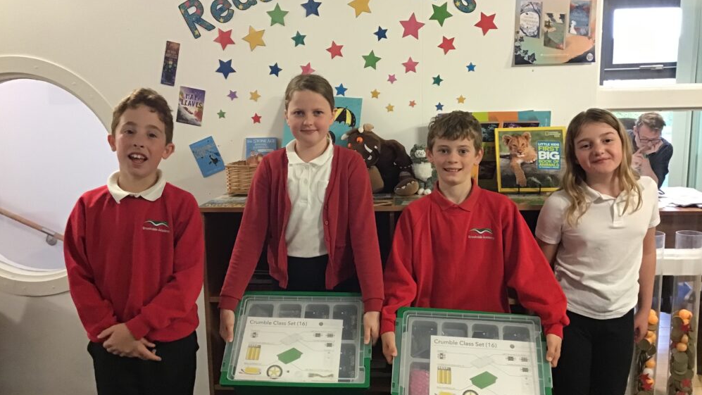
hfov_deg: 58.0
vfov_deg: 34.6
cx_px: 351
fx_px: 633
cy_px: 213
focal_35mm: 34
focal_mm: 3.3
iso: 200
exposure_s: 1/33
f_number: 2.4
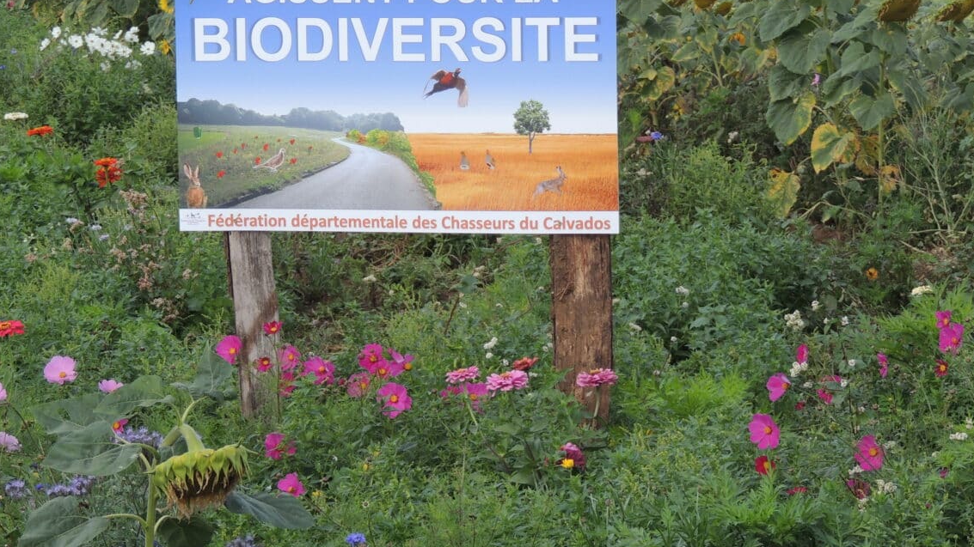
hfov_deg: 9.4
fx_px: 5914
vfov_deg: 5.3
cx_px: 409
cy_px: 252
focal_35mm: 229
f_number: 4.4
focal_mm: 27.6
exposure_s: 1/320
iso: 100
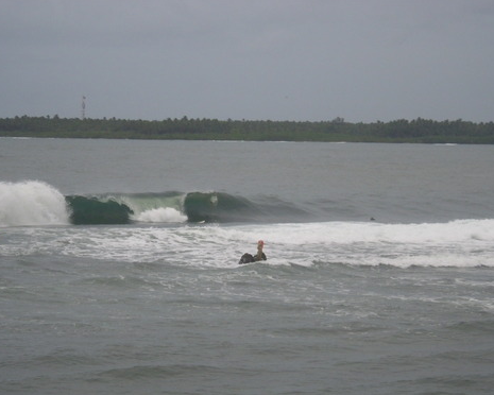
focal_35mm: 147
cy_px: 197
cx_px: 238
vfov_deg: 10.5
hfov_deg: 13.1
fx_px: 2149
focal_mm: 25
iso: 200
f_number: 6.6
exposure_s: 1/320
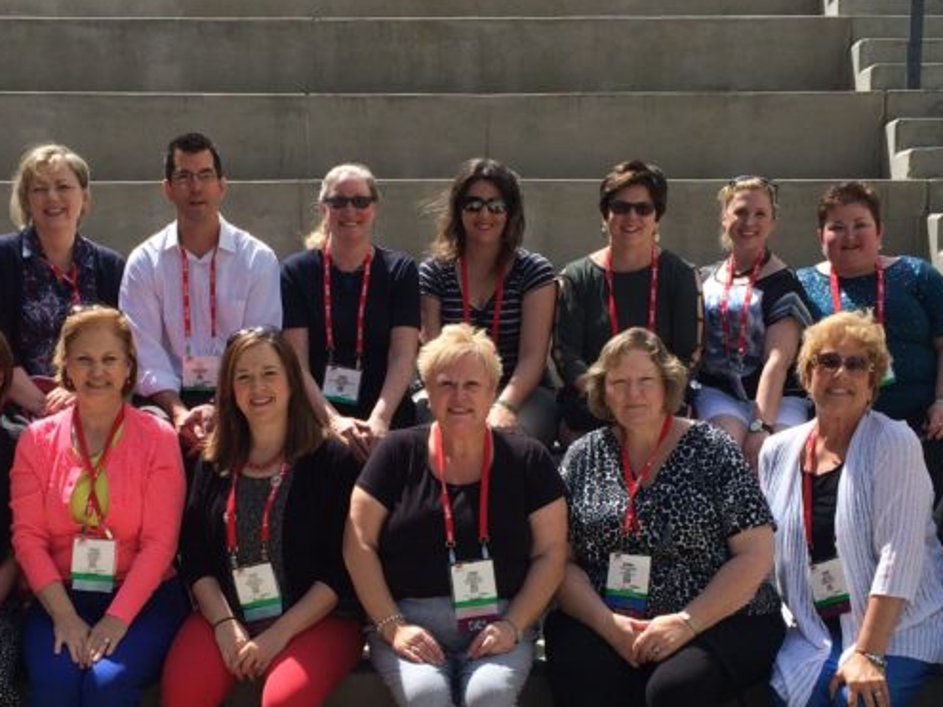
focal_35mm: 60
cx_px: 387
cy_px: 478
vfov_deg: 24.3
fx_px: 1634
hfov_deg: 32.1
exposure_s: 1/1709
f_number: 2.2
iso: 32
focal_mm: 4.15
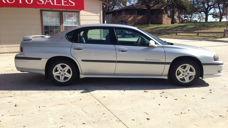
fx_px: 218
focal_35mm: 36
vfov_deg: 32.8
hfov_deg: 55.3
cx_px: 114
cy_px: 63
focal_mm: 4.12
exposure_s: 1/1043
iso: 50
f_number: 2.4
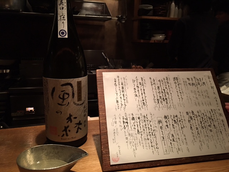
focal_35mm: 29
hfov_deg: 61.7
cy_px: 86
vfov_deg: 48.2
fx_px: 192
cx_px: 114
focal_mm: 4.15
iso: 80
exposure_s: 1/10
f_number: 2.2
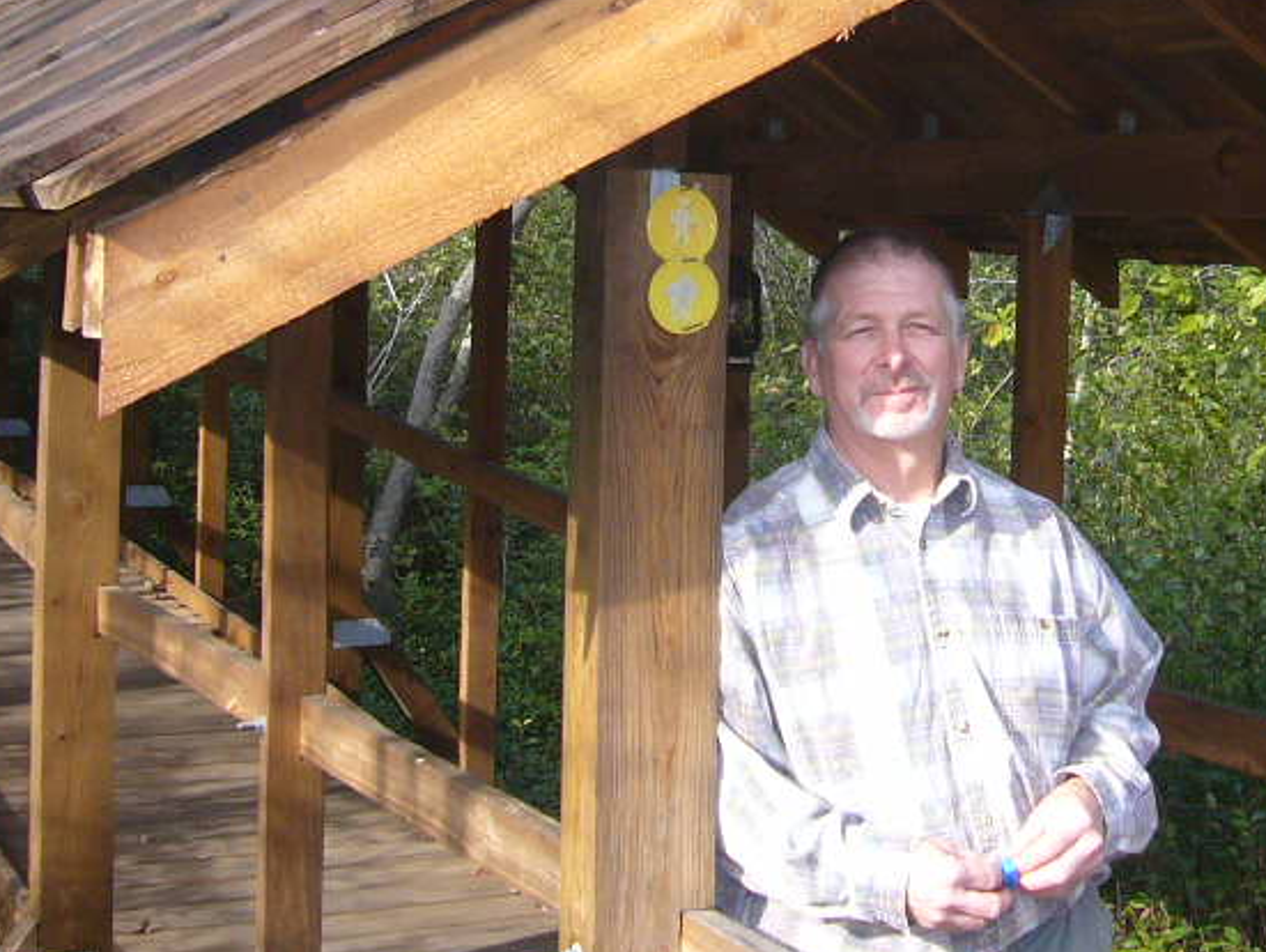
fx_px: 2379
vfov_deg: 22.5
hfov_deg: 29.6
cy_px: 283
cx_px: 855
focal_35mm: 65
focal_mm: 4.6
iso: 100
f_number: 2.8
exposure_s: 1/320
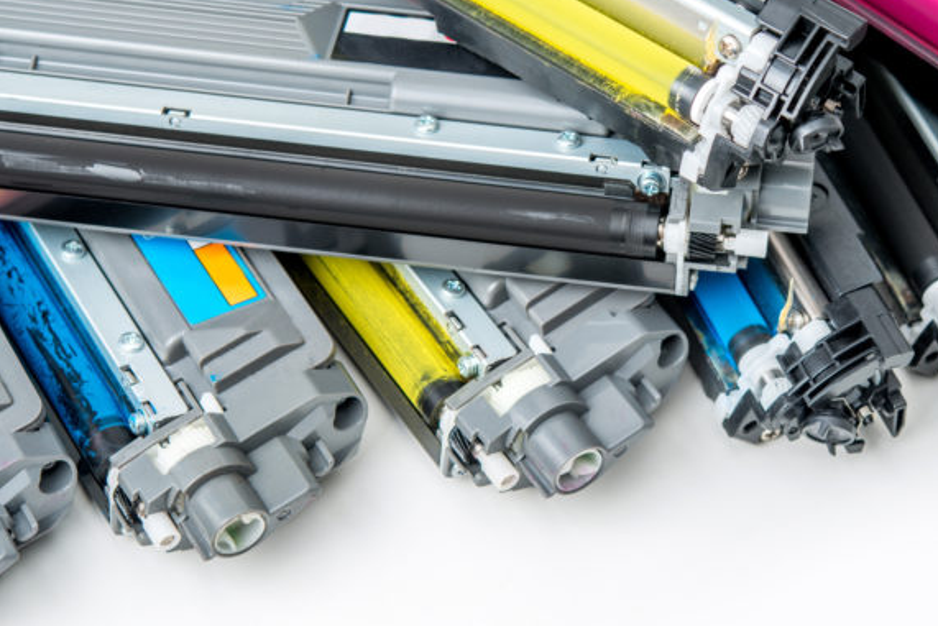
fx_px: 2684
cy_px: 342
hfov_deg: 19.7
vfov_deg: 13.3
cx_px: 687
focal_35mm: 103
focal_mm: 60
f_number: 7.1
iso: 50
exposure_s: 1/125
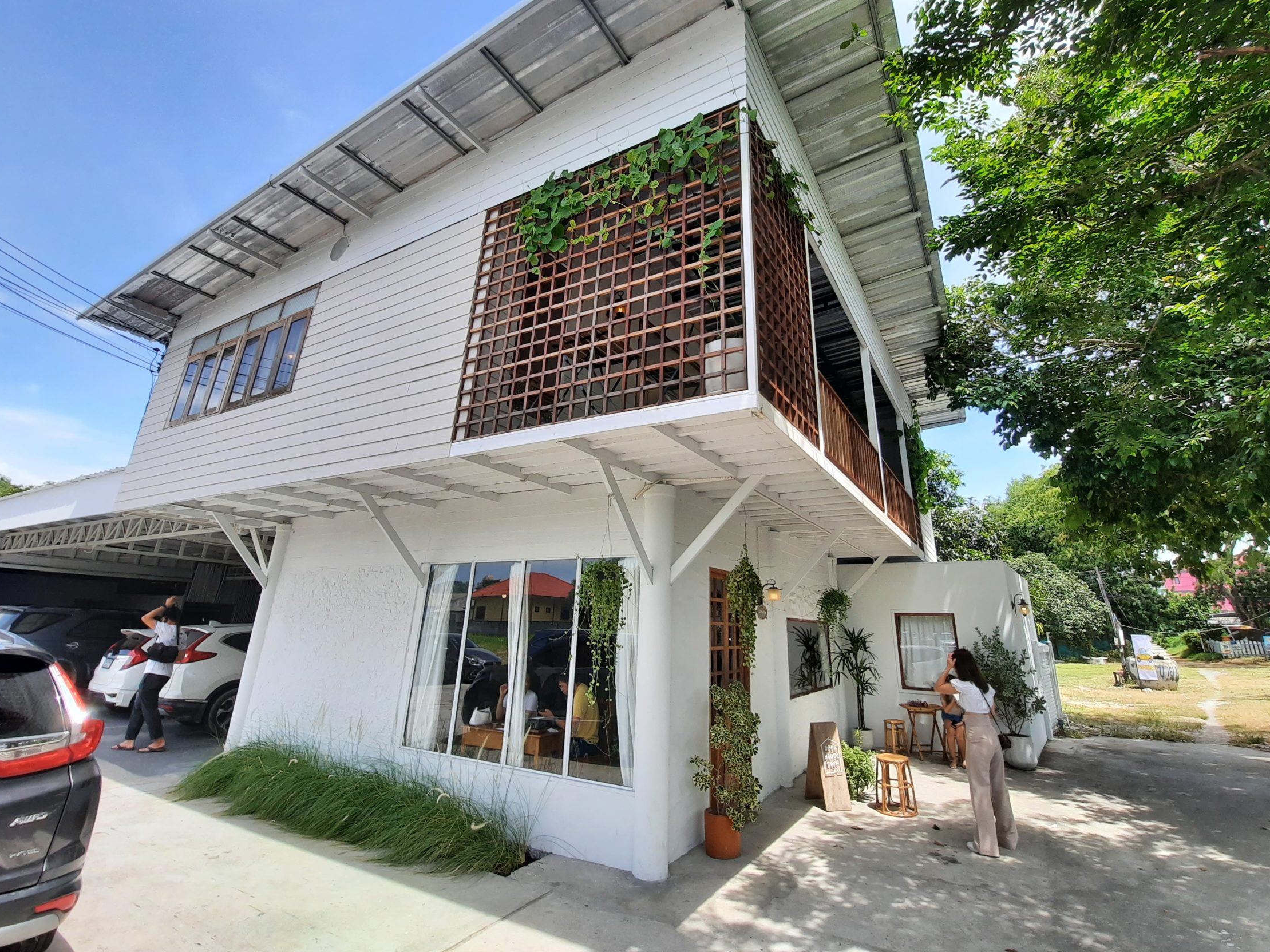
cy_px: 426
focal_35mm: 15
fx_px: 550
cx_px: 670
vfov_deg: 81.5
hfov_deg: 98.1
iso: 40
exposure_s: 1/778
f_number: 2.2
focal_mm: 1.74
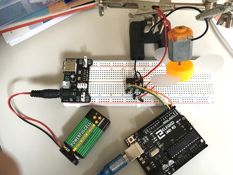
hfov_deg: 61.6
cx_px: 116
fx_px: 195
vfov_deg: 48.2
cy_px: 88
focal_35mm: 29
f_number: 2.2
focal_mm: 4.15
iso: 160
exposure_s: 1/30
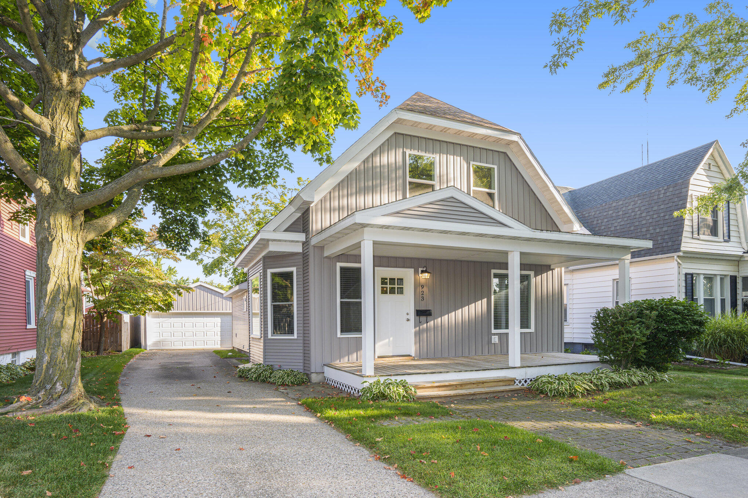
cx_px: 374
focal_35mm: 18
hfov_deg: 90.0
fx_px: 374
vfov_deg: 67.4
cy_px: 249
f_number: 8
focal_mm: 18
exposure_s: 1/60
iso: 400
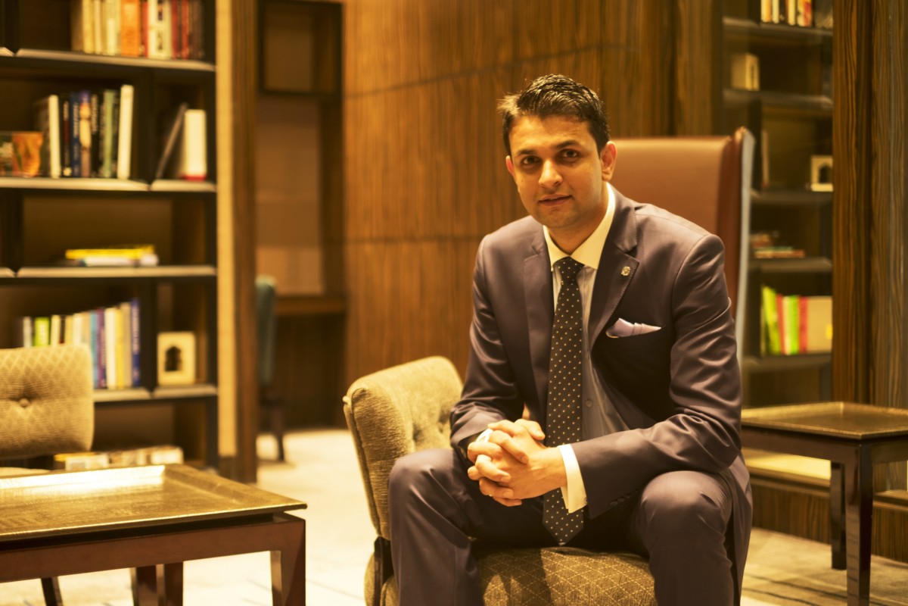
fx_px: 1337
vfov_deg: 25.5
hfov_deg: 37.5
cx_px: 454
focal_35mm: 53
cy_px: 303
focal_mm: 35
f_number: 1.4
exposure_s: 1/6
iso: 200
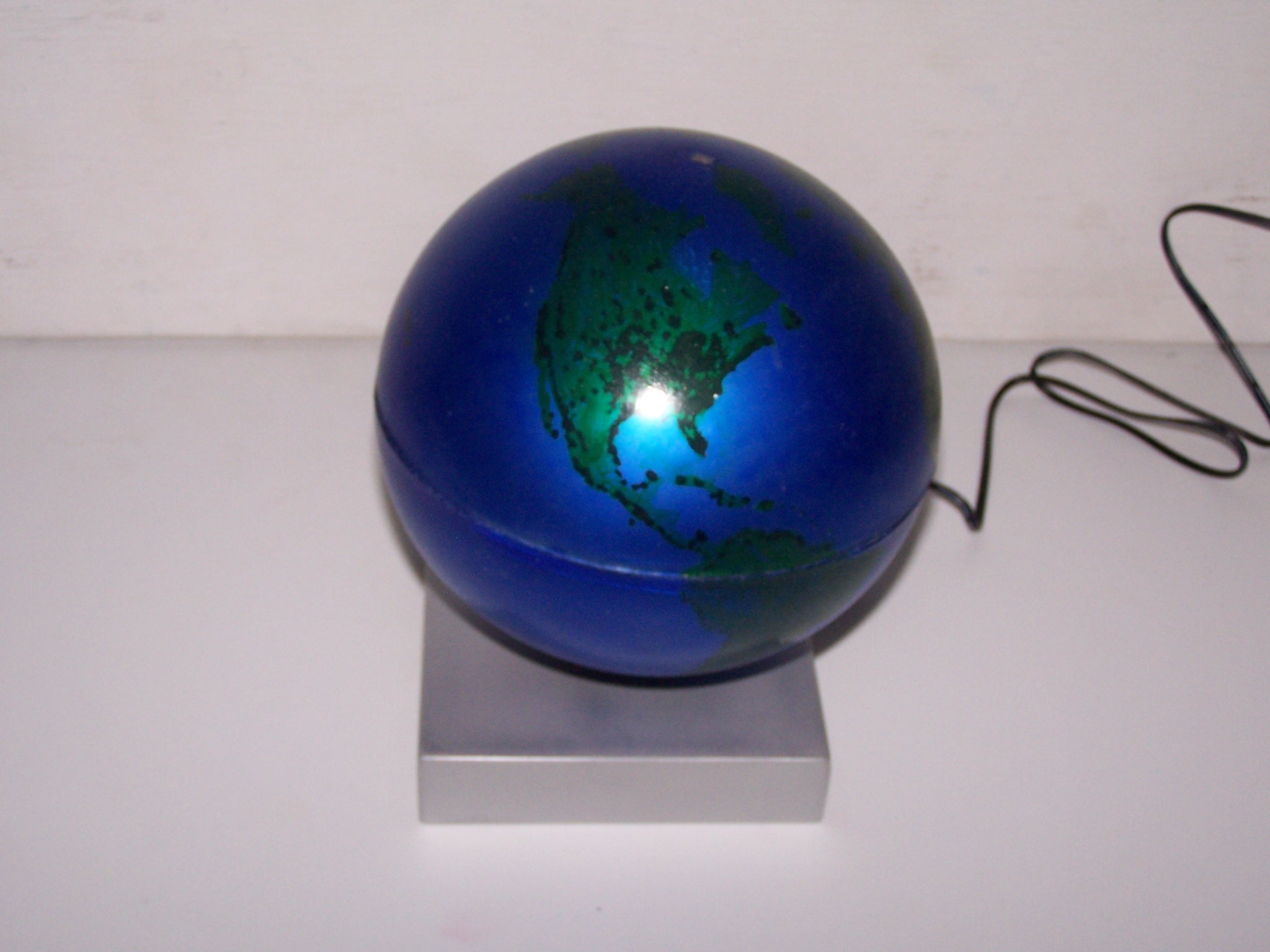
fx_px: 2165
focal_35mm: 59
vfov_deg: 24.8
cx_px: 635
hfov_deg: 32.7
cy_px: 476
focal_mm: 9.8
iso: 140
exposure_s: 1/80
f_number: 3.1
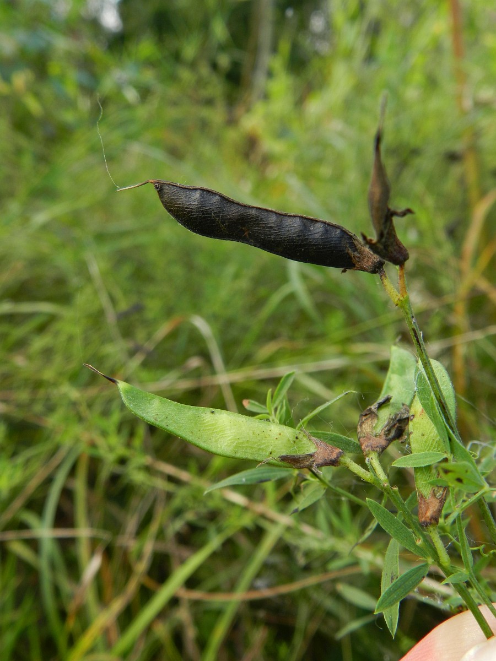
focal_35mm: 32
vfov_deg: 56.8
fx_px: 611
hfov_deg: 44.2
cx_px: 248
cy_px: 330
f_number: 3.7
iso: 160
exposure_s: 1/200
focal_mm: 5.6
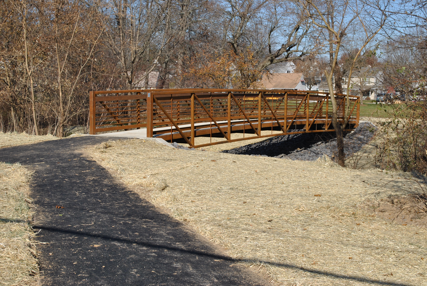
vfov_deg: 23.8
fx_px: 677
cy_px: 143
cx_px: 214
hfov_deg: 35.0
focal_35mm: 57
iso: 100
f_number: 9
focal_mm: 38
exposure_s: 1/320
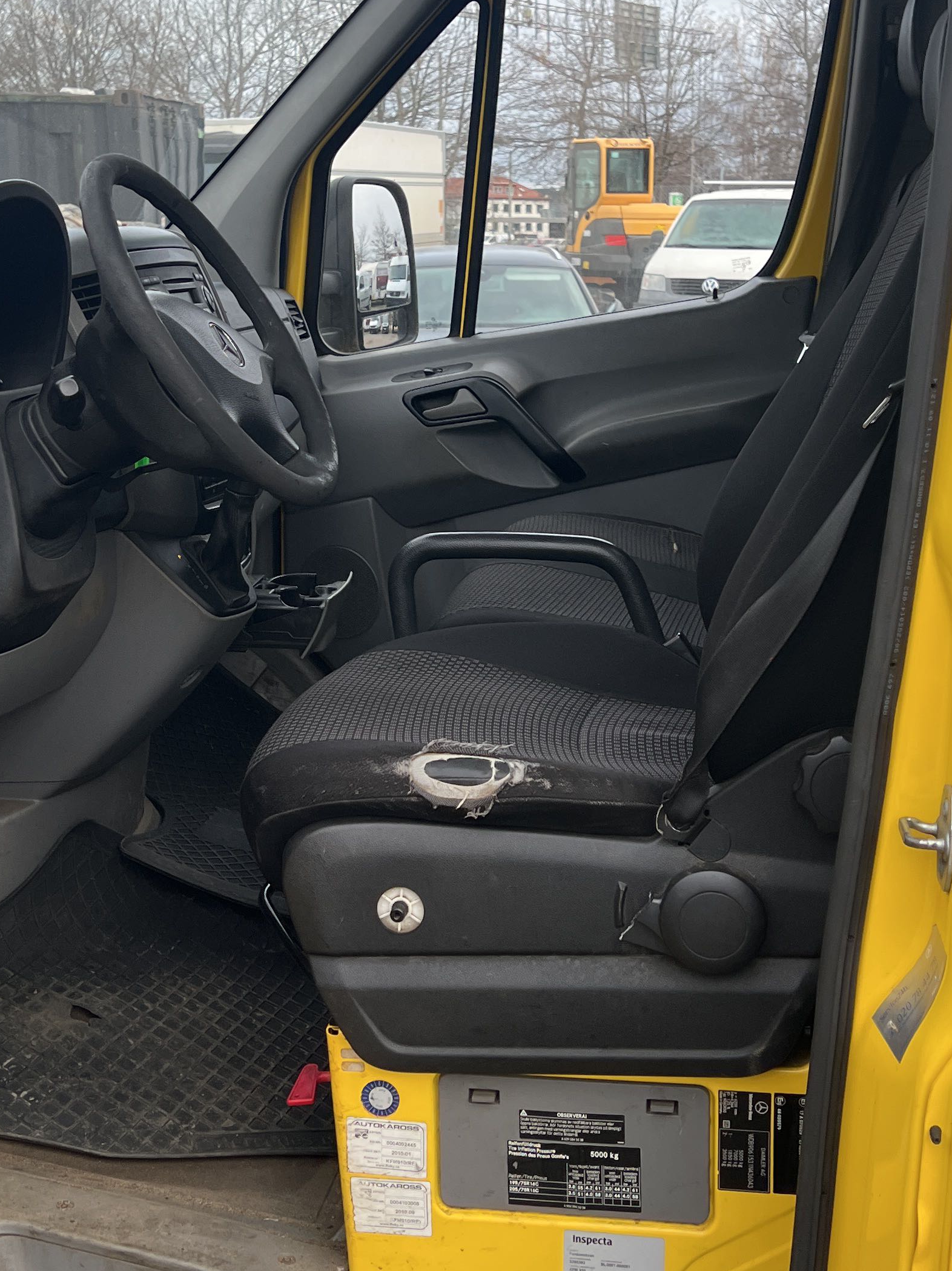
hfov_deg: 29.1
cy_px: 402
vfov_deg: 37.7
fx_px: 1834
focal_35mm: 50
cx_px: 503
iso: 50
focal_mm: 5.7
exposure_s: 1/342
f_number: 1.5
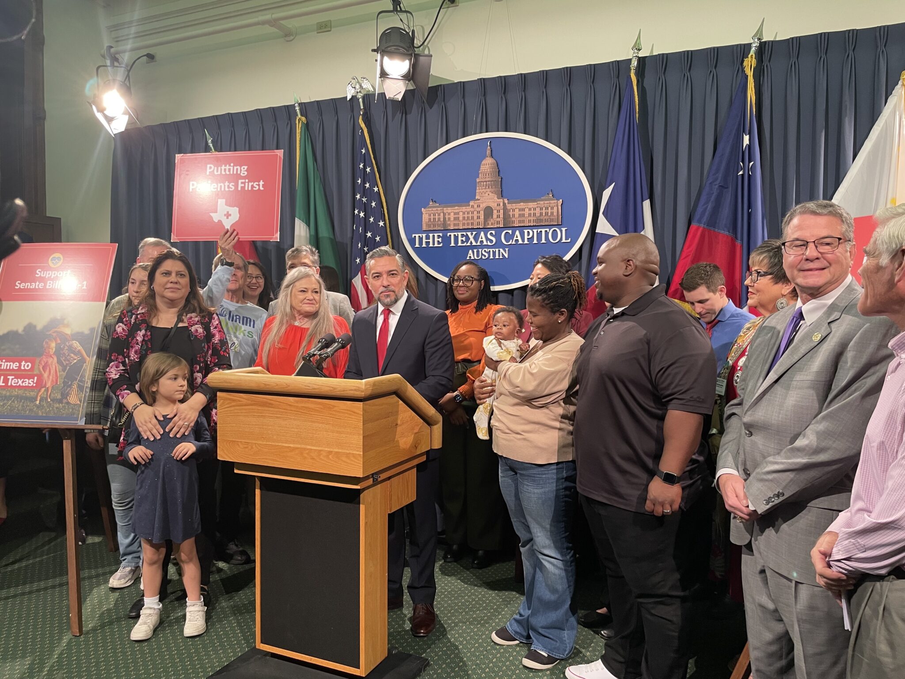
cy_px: 340
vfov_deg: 53.1
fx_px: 680
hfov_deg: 67.3
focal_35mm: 26
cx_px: 452
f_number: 1.6
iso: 125
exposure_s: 1/60
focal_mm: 4.2
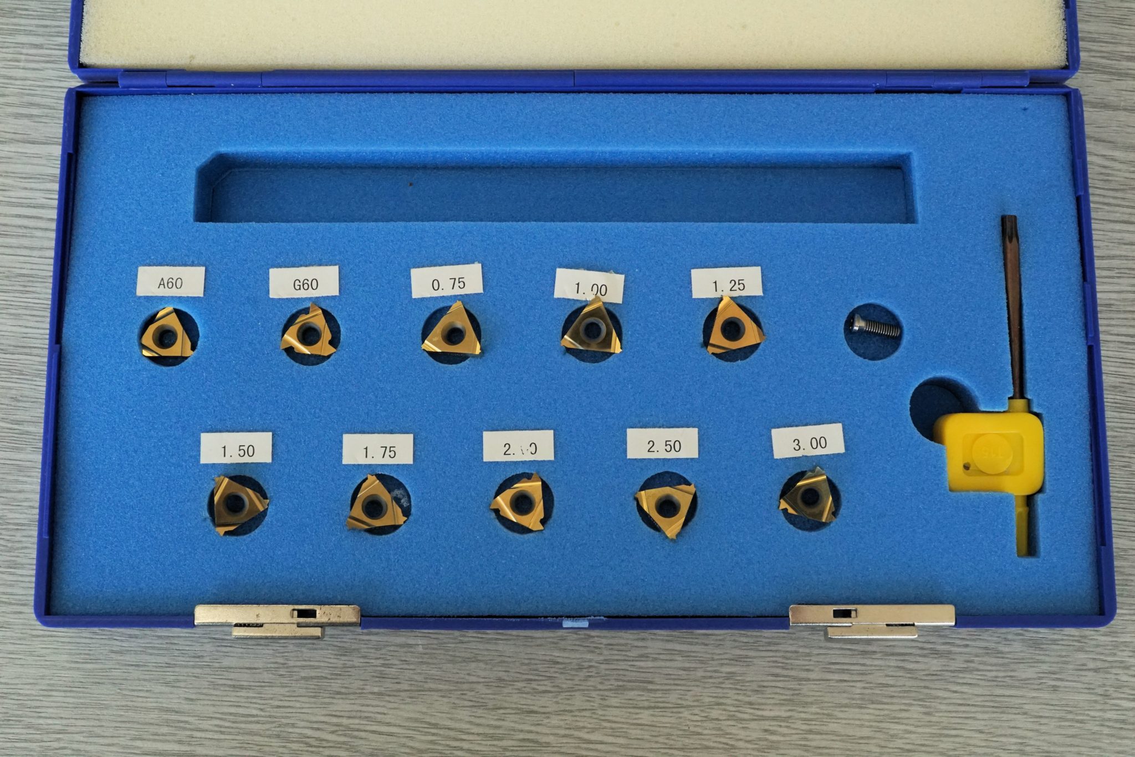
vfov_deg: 29.9
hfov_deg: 43.6
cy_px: 378
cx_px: 568
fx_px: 1419
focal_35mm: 45
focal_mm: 30
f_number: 13
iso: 1000
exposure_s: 1/200
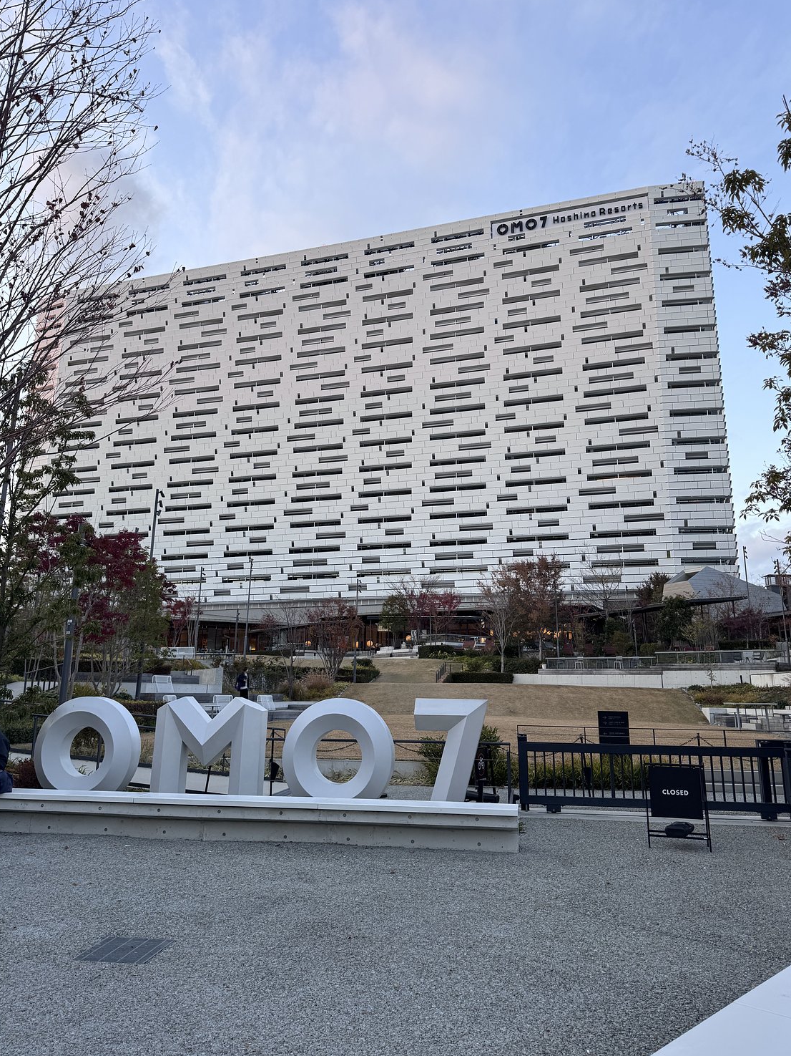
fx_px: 762
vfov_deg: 69.4
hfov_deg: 54.9
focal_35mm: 25
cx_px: 390
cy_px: 510
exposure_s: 1/176
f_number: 1.78
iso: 64
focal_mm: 6.76
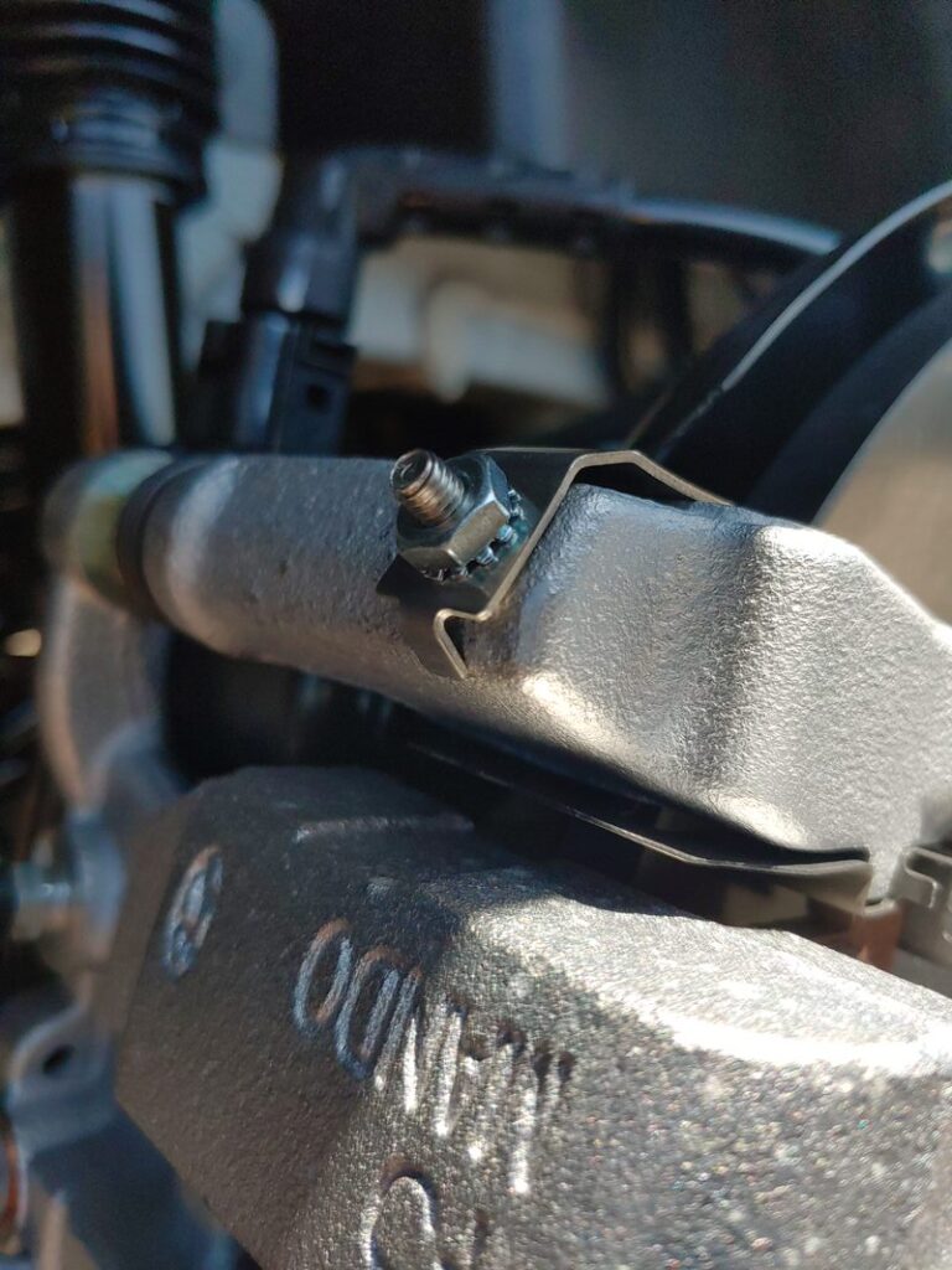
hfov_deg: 54.9
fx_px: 917
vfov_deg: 69.4
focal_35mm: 25
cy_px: 635
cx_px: 476
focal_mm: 4.23
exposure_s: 1/412
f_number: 1.5
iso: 100
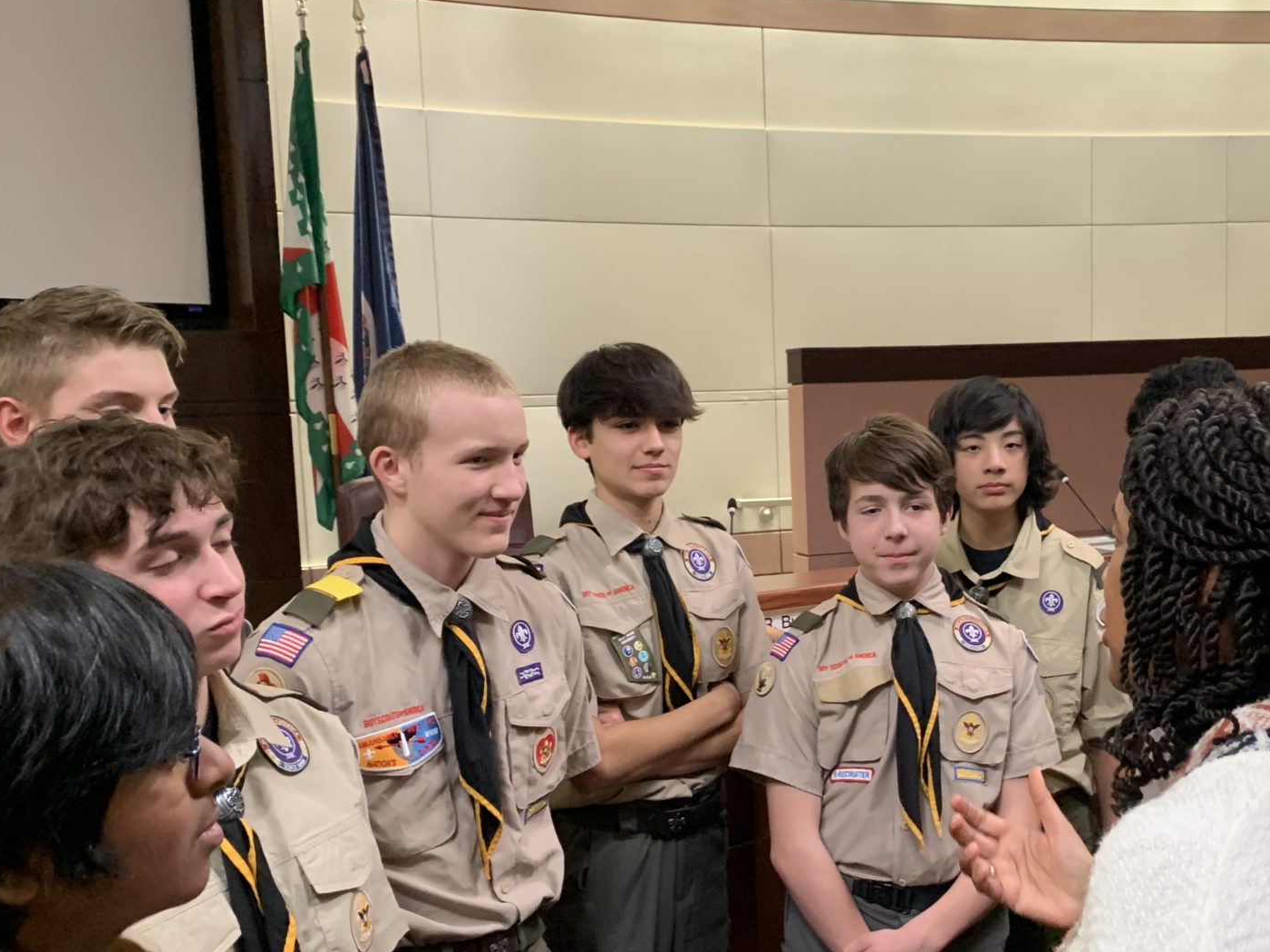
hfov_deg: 48.3
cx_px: 821
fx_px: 1394
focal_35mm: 38
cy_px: 576
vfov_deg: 37.6
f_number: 1.8
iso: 400
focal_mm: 4.25
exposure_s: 1/60
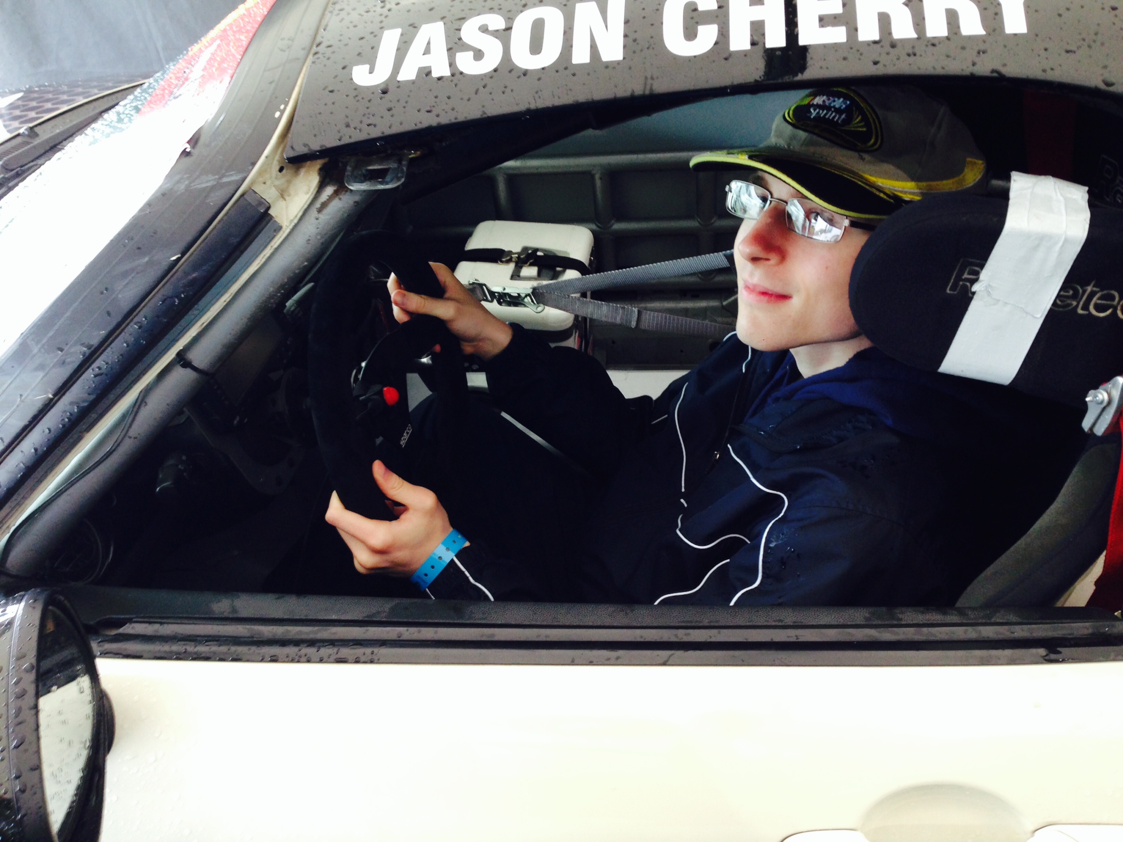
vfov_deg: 42.9
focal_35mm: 33
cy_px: 421
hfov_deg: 55.4
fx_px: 1071
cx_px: 562
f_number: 2.4
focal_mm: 4.12
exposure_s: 1/20
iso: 80
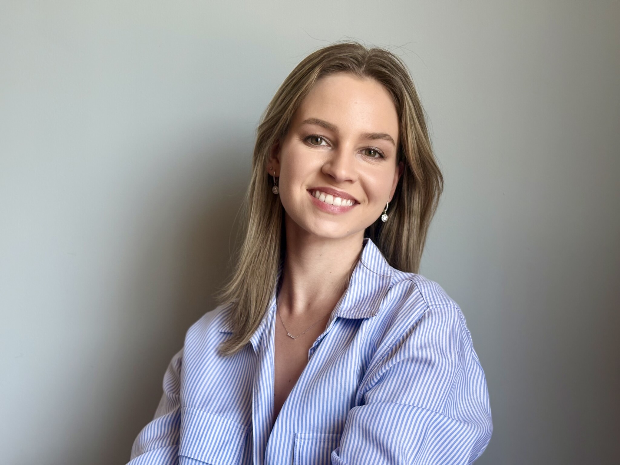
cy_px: 232
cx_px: 310
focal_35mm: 52
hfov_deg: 36.8
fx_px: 931
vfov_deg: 28.0
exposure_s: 1/60
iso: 64
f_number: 1.6
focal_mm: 5.96
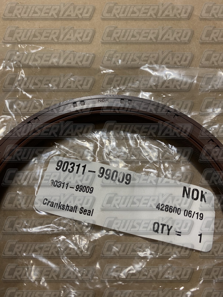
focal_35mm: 26
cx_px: 112
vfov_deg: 67.3
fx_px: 223
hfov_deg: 53.1
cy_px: 148
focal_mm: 4.25
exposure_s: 1/60
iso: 80
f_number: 1.8
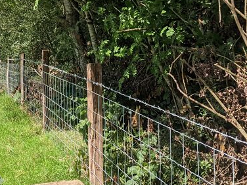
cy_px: 50
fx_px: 535
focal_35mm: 75
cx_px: 73
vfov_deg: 19.5
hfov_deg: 25.8
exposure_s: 1/3344
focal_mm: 4.44
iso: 50
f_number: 1.8
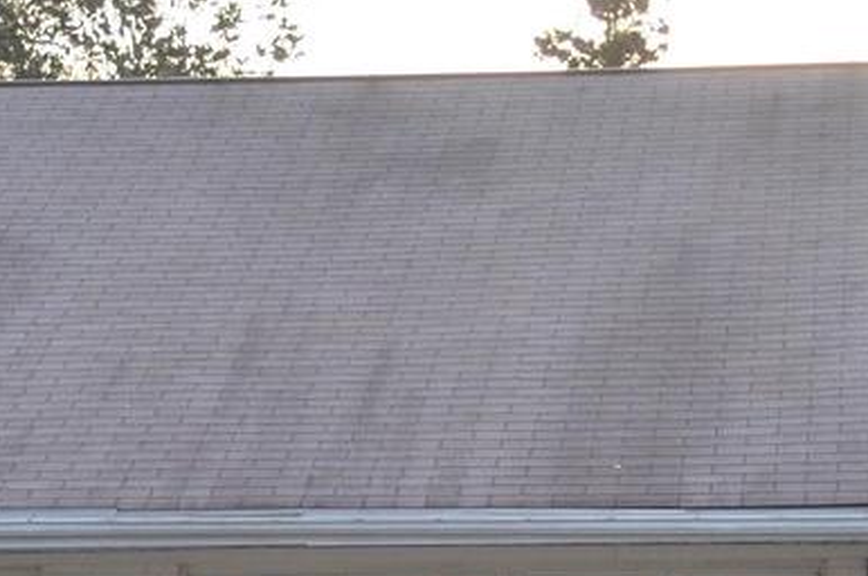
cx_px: 315
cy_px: 703
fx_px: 4309
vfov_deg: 7.6
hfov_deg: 11.5
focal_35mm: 179
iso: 800
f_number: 4.8
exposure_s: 1/350
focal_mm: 32
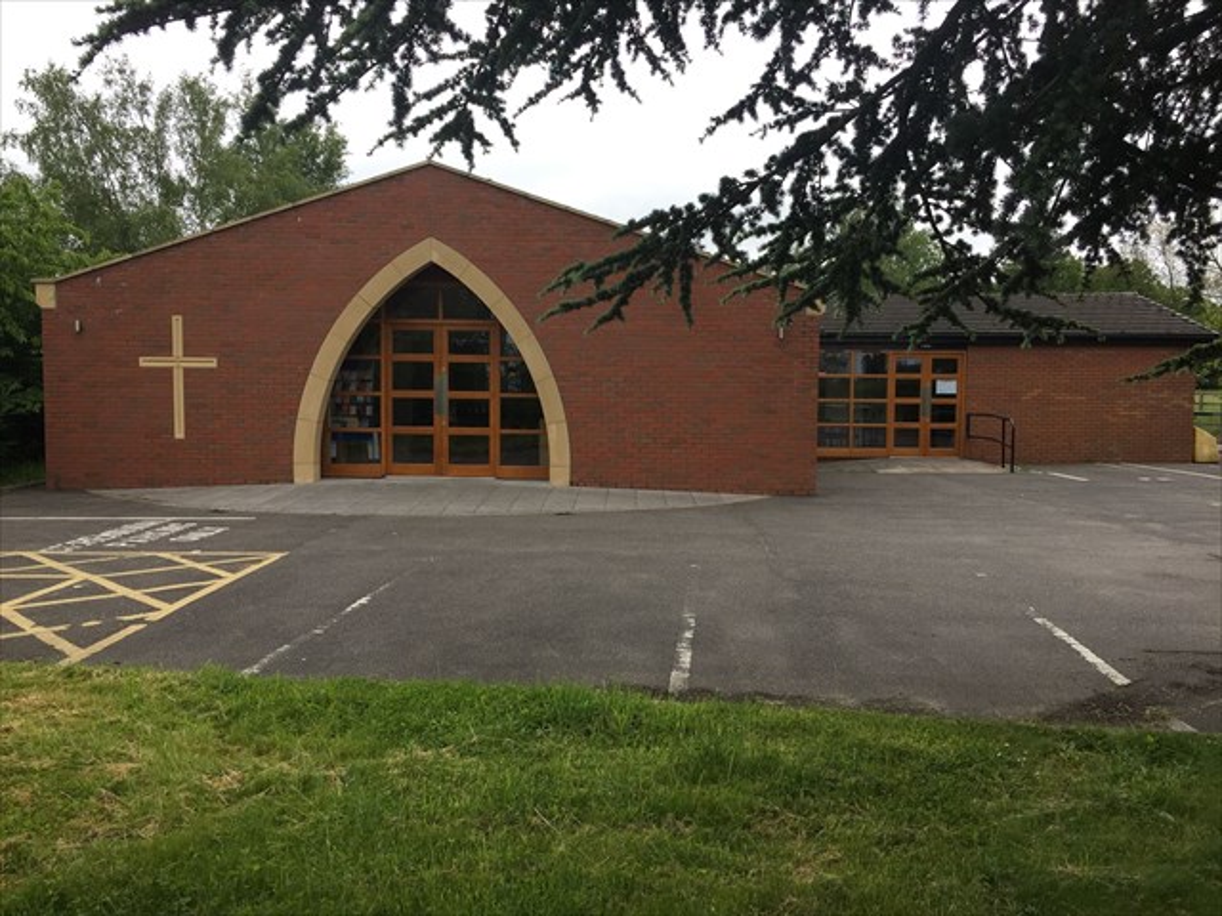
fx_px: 1024
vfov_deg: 48.2
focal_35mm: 29
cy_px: 458
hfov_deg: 61.7
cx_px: 611
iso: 32
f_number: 2.2
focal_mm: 4.15
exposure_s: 1/989
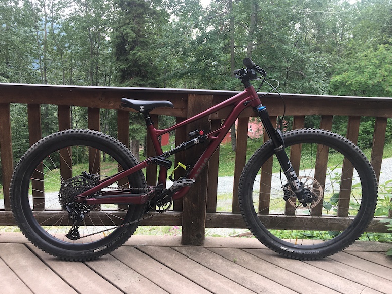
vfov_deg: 46.8
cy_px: 144
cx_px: 193
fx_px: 340
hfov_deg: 60.0
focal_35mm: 30
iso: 32
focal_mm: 4.15
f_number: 2.2
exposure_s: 1/120
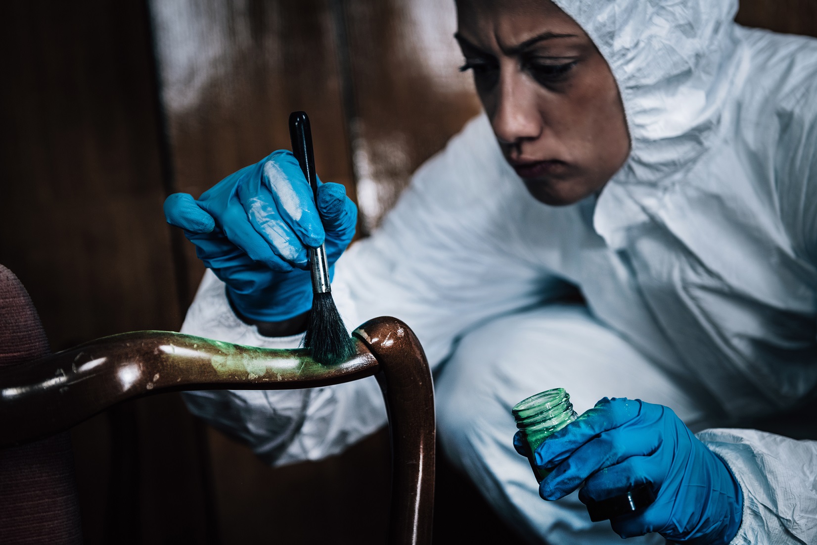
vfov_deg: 23.4
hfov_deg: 34.5
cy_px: 272
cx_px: 408
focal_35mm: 58
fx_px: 1316
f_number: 3.2
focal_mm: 58
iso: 125
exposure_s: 1/160
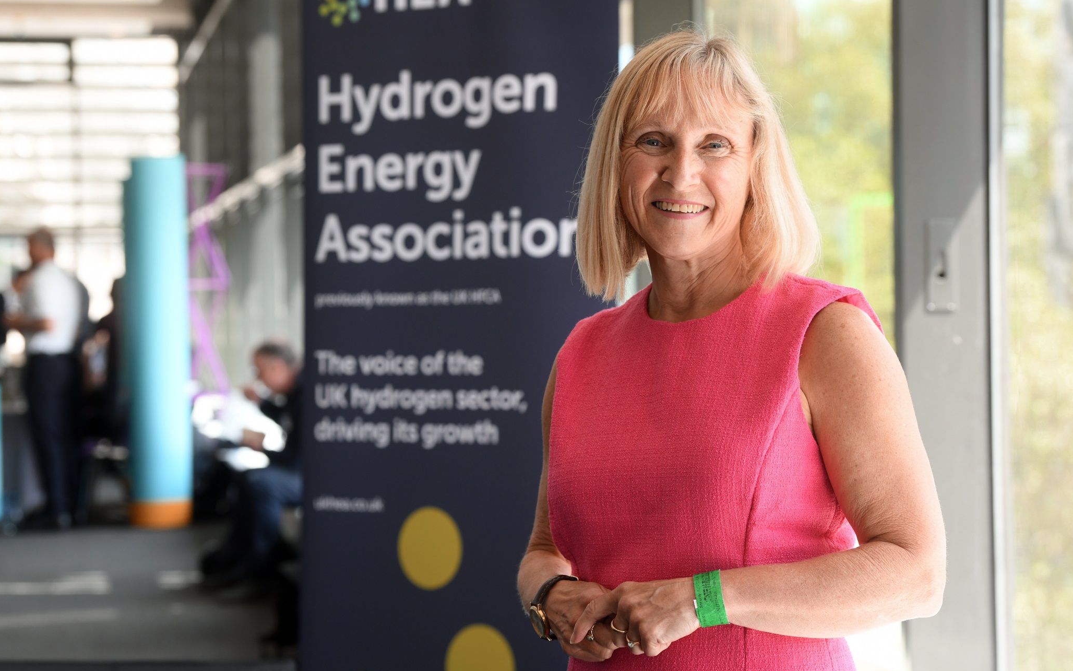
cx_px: 537
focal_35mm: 88
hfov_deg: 23.6
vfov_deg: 14.8
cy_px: 317
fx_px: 2573
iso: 500
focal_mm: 86
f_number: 5.6
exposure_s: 1/200
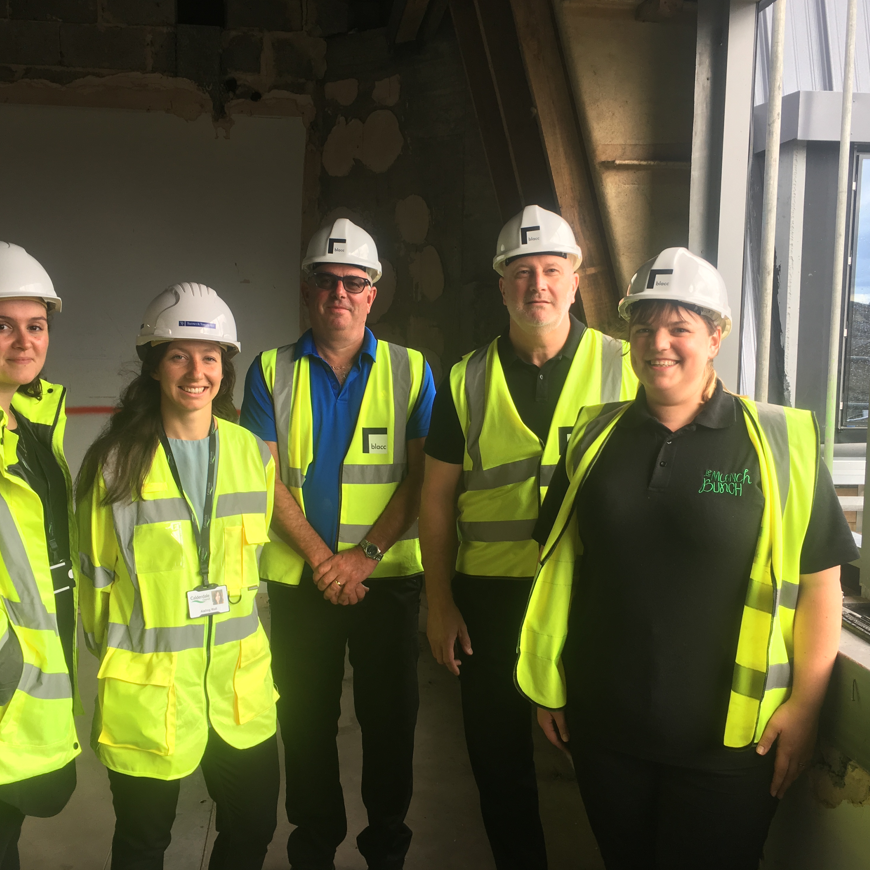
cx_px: 431
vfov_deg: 47.2
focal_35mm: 35
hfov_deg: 47.2
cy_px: 432
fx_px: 995
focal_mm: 4.15
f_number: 2.2
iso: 25
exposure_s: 1/111
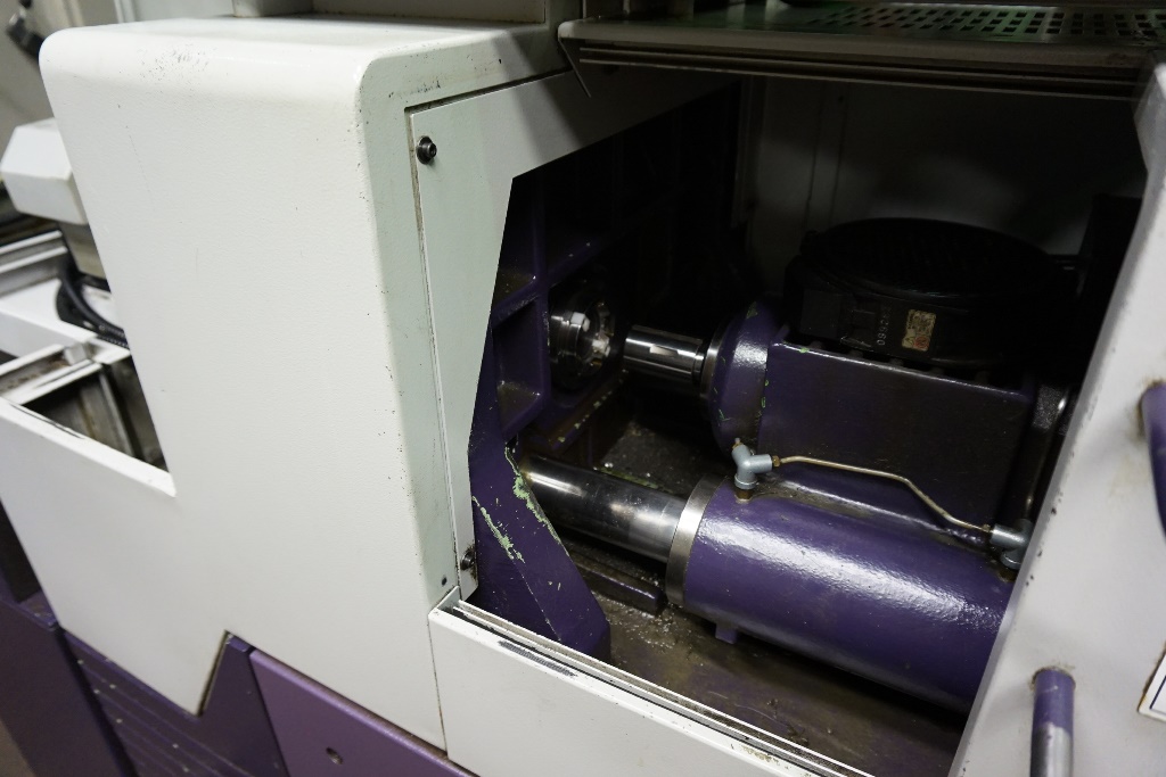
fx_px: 777
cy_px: 388
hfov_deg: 73.7
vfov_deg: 53.1
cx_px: 583
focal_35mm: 24
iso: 1250
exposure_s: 1/60
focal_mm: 16
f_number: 4
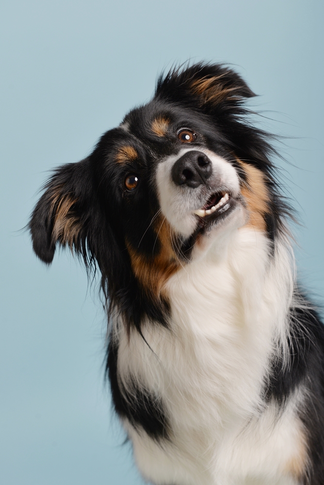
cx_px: 162
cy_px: 242
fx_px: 944
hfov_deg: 19.5
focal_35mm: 70
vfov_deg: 28.8
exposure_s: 1/160
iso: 160
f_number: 7.1
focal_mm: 70
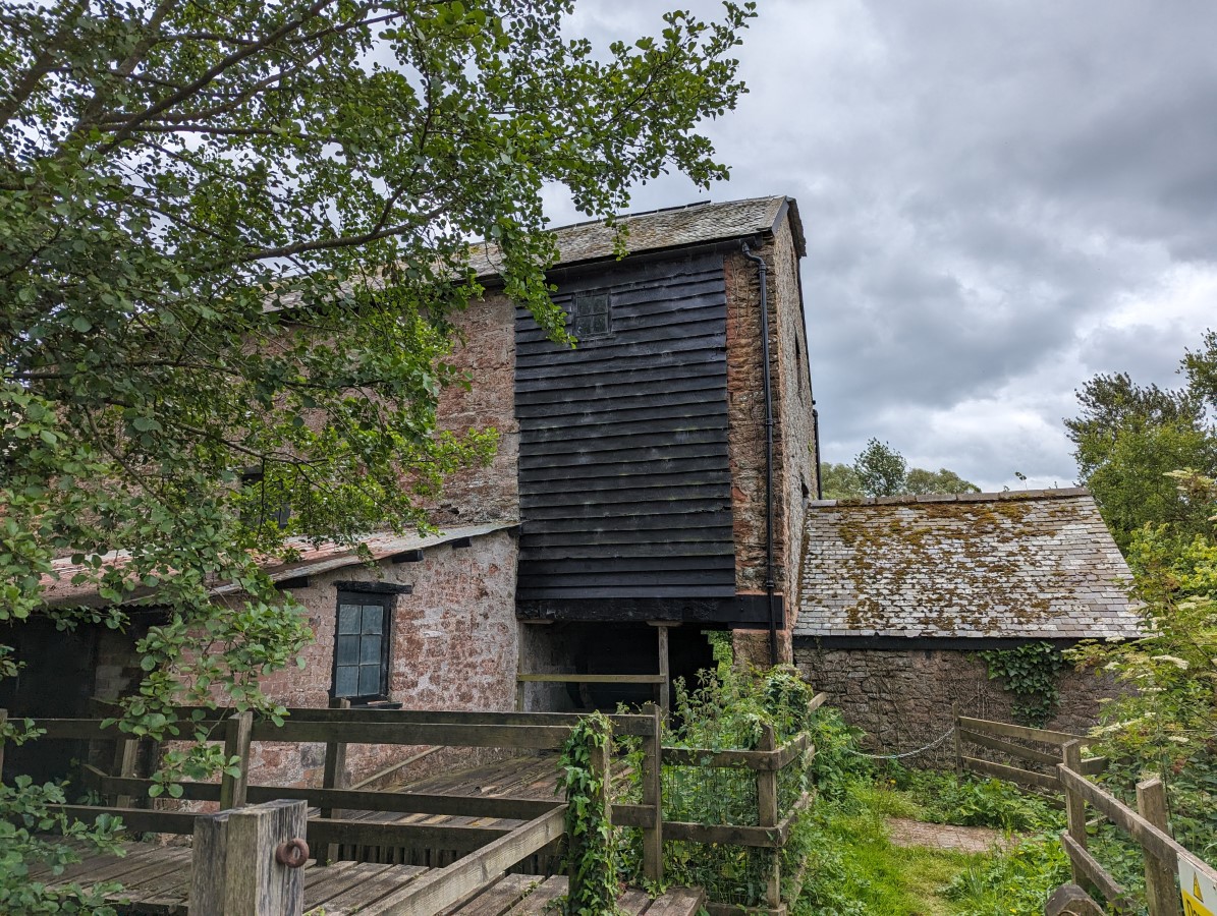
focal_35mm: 24
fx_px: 845
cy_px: 458
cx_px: 608
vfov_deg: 56.9
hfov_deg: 71.5
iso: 47
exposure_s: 1/2976
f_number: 1.85
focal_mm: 6.81
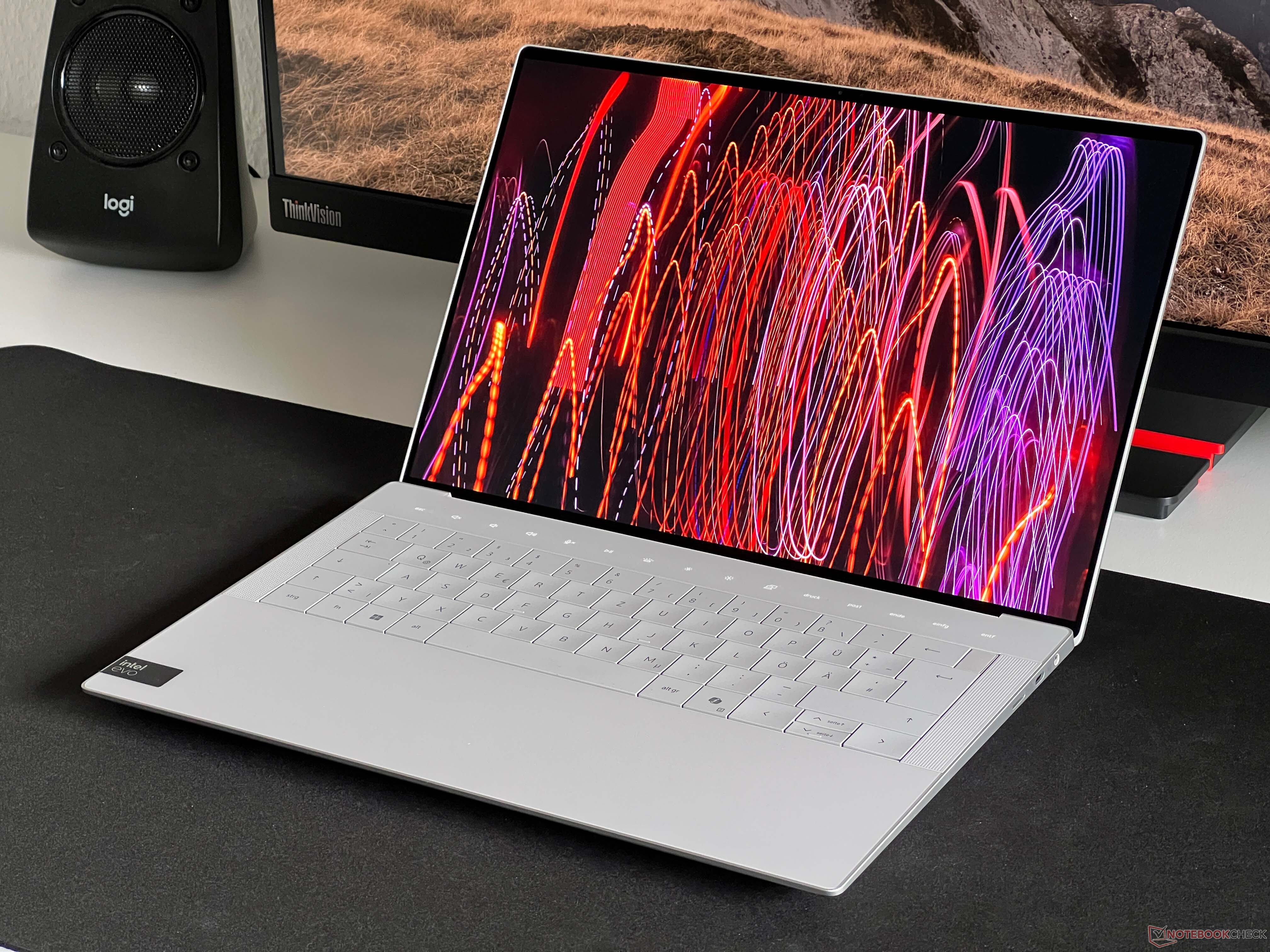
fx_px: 2825
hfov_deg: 25.3
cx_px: 635
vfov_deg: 19.1
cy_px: 476
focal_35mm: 77
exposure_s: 1/48
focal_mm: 9
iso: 400
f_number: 2.8
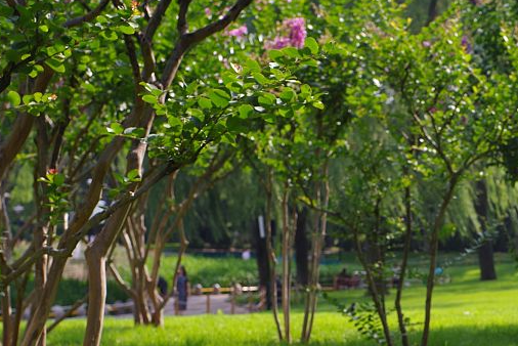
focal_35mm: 102
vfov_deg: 13.3
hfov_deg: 19.7
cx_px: 451
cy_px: 331
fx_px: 1468
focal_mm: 43
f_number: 7.1
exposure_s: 1/160
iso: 200
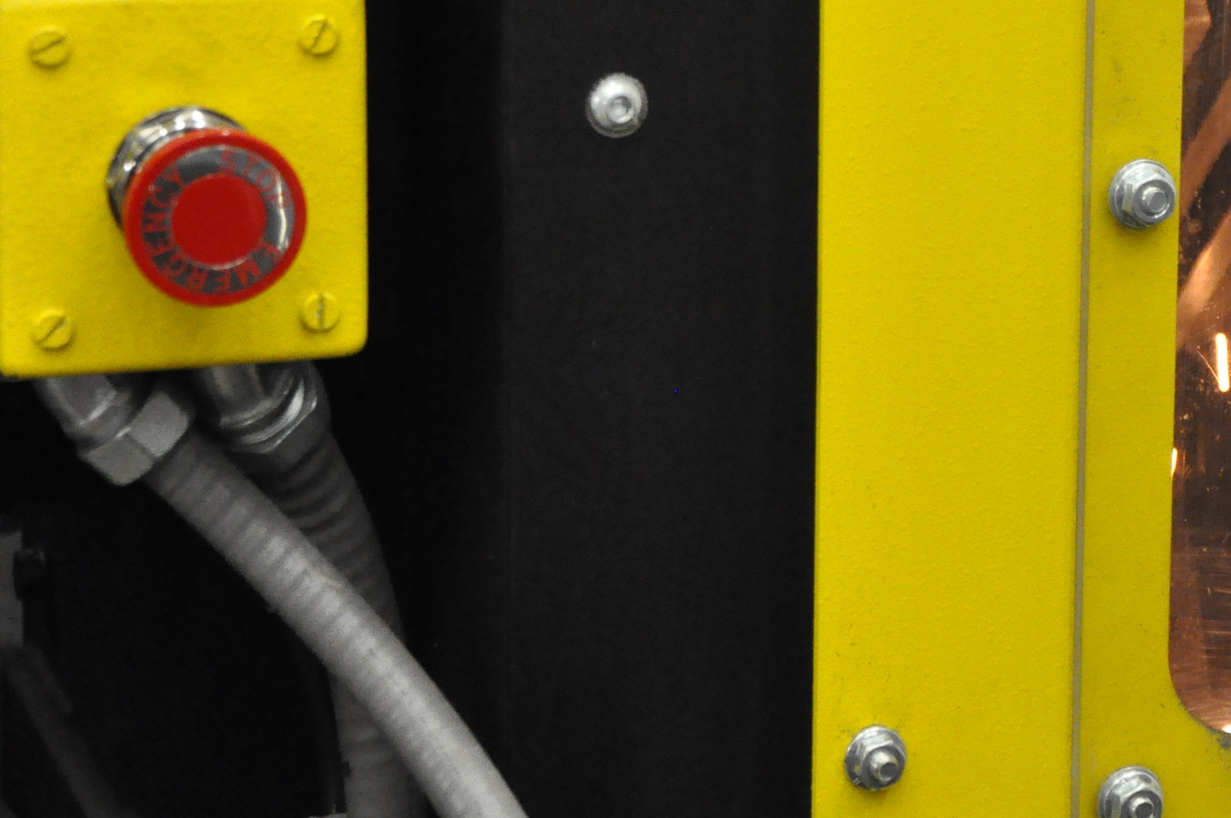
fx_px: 4714
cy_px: 133
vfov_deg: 9.9
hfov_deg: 14.8
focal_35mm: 138
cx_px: 1010
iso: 3200
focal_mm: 45
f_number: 4.8
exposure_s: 1/40
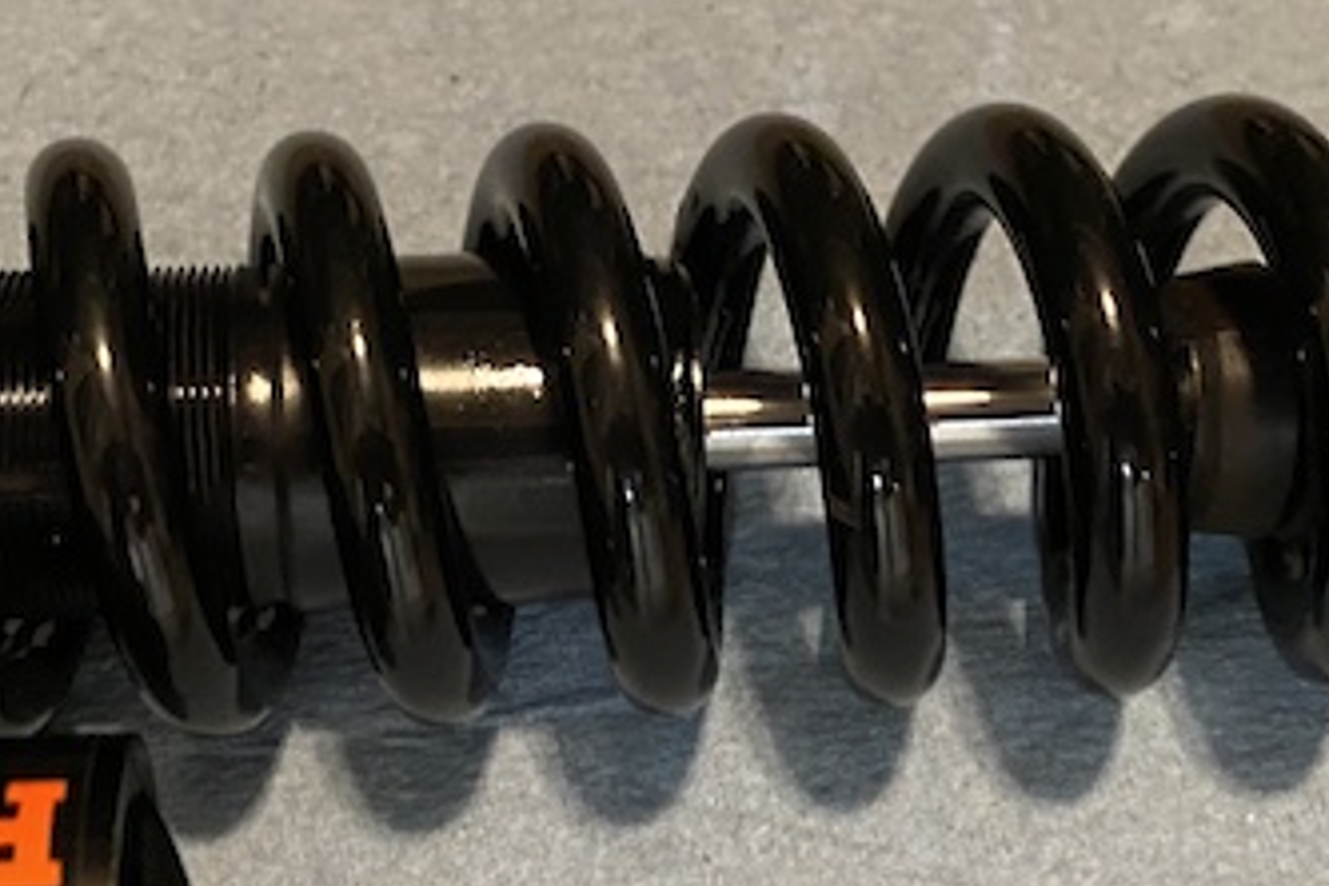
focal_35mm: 65
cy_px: 591
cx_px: 591
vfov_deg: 20.8
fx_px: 2399
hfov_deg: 30.9
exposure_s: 1/30
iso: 800
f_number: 1.8
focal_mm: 4.25
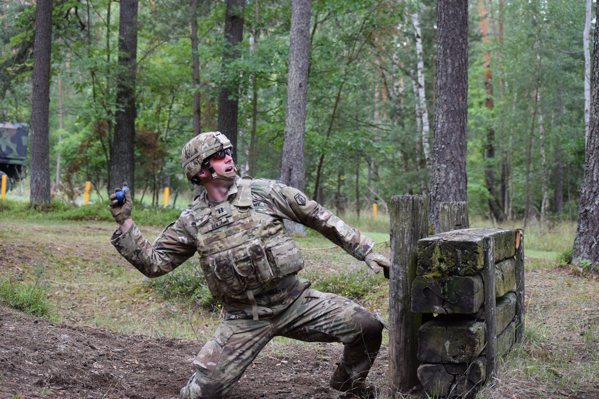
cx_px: 300
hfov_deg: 24.6
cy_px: 200
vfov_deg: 16.6
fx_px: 1373
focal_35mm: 82
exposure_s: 1/640
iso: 800
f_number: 4
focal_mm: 55
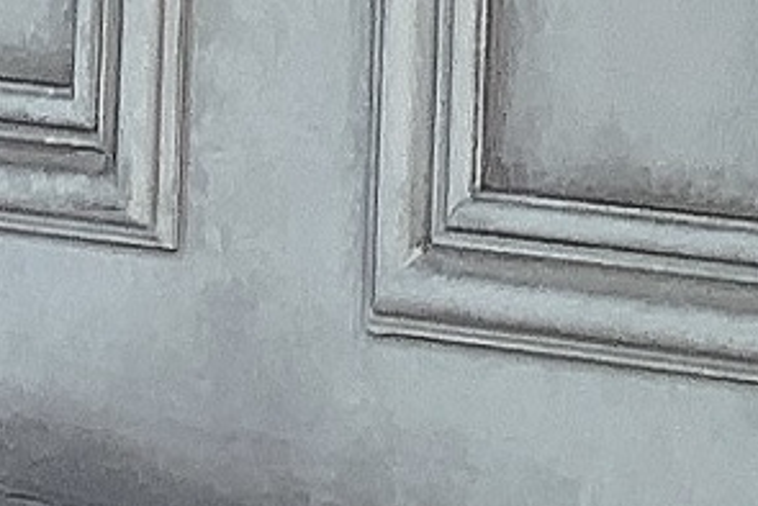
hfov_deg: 15.9
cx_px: 1213
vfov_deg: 11.6
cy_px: -89
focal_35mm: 116
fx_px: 2444
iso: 25
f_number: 1.8
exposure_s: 1/296
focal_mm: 4.25
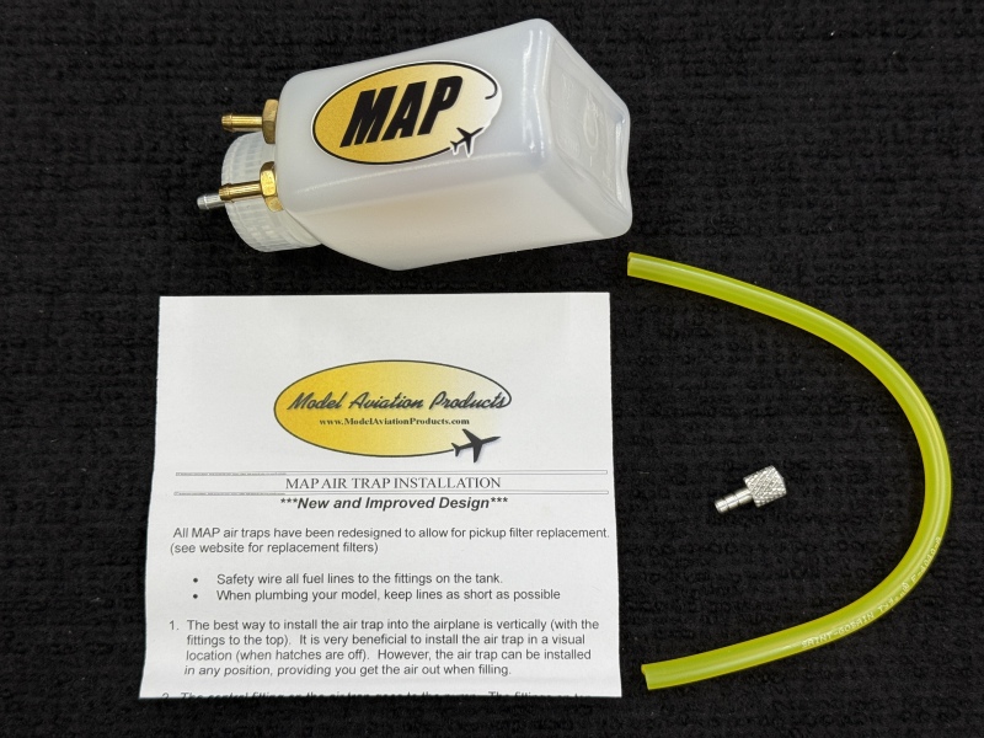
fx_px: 1364
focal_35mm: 48
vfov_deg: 30.3
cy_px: 369
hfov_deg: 39.7
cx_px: 492
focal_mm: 6.76
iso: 64
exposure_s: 1/50
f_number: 1.78
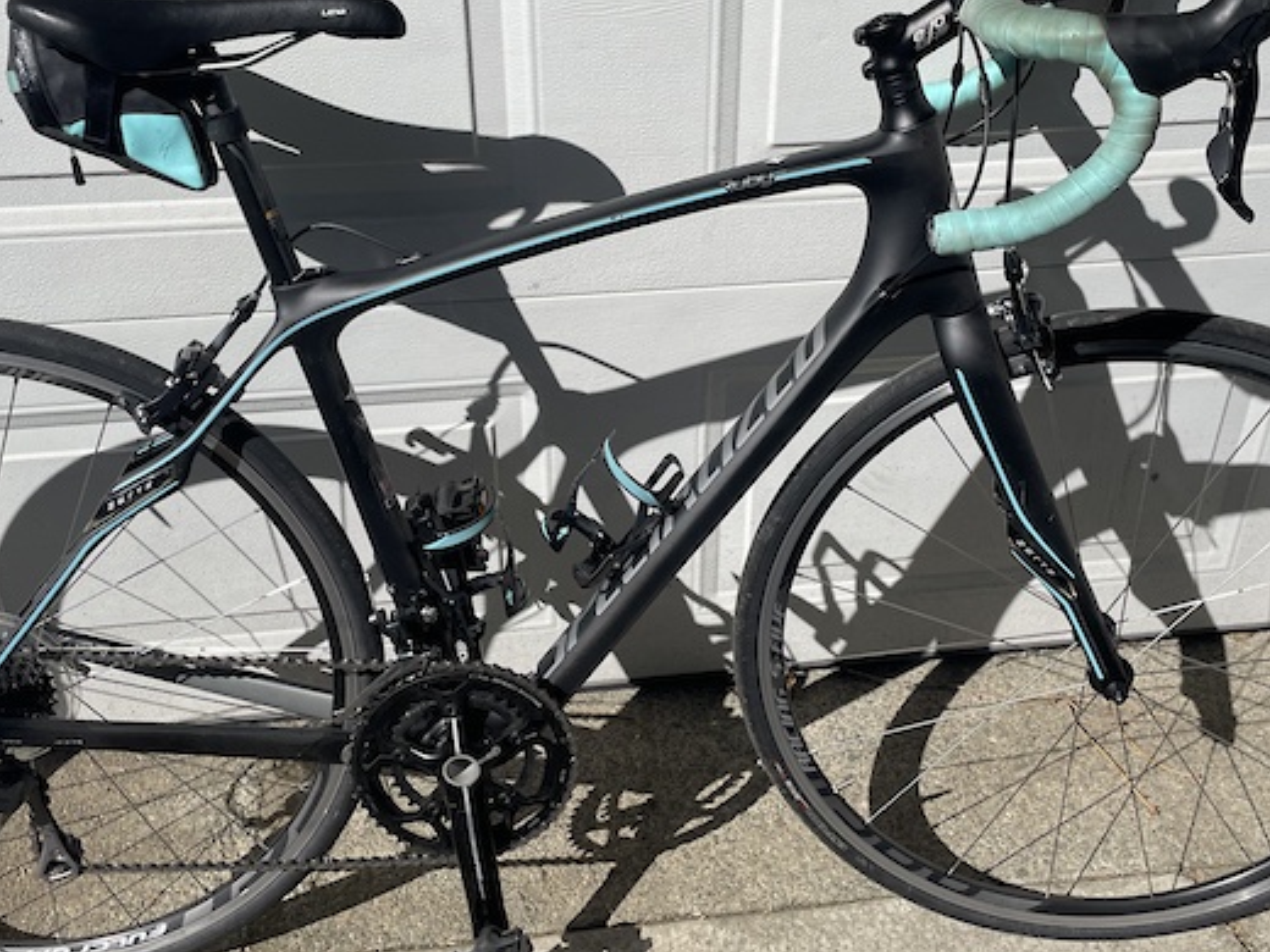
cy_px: 364
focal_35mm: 40
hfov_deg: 46.8
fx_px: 1468
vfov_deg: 35.8
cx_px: 655
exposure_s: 1/5814
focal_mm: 4.2
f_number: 1.6
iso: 32
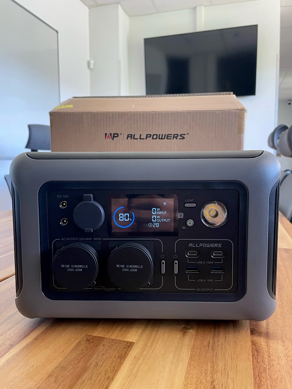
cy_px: 194
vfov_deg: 67.3
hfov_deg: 53.1
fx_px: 292
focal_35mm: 26
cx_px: 146
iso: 125
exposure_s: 1/72
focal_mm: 4.2
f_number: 1.6
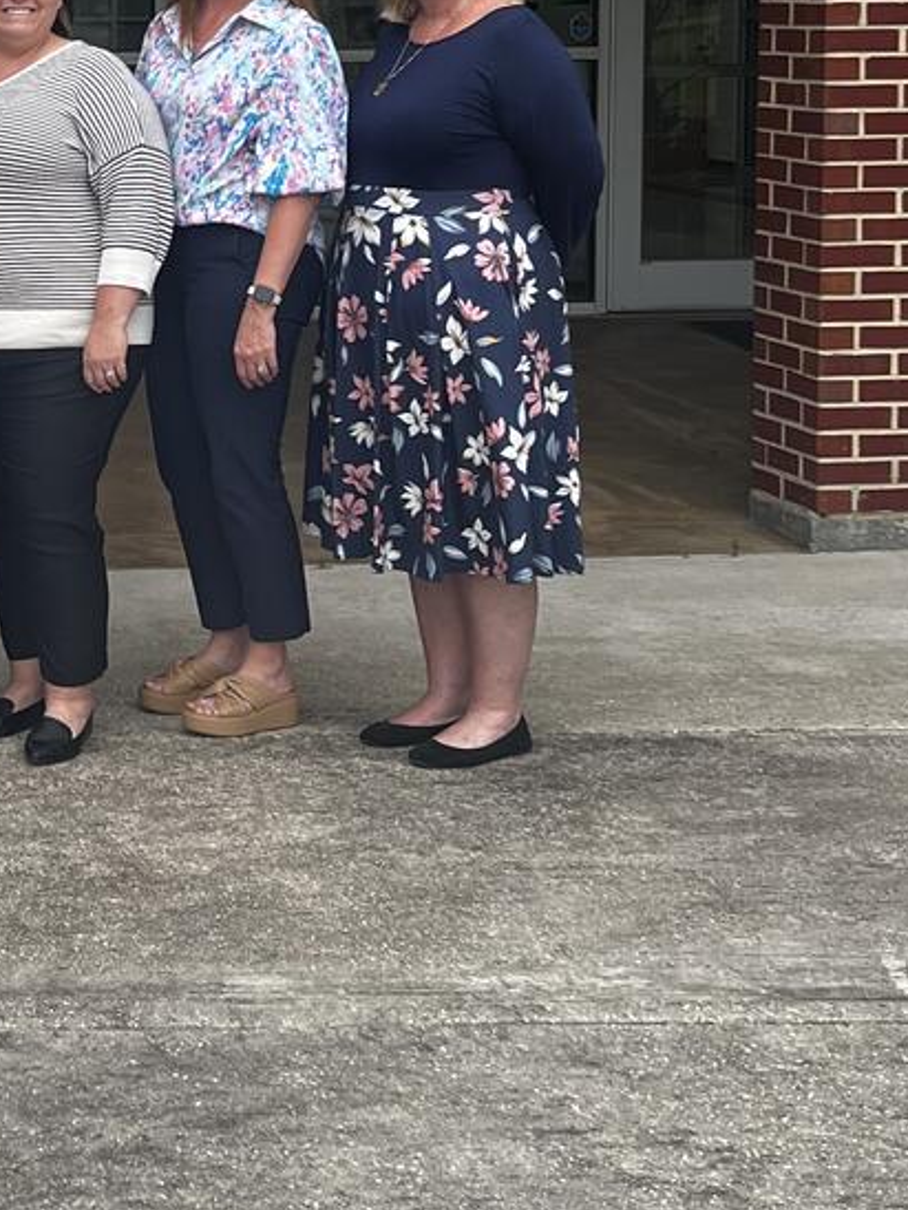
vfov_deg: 23.6
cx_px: -139
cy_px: 180
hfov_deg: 17.5
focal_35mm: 81
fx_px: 2833
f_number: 1.5
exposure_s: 1/909
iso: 50
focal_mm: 5.7
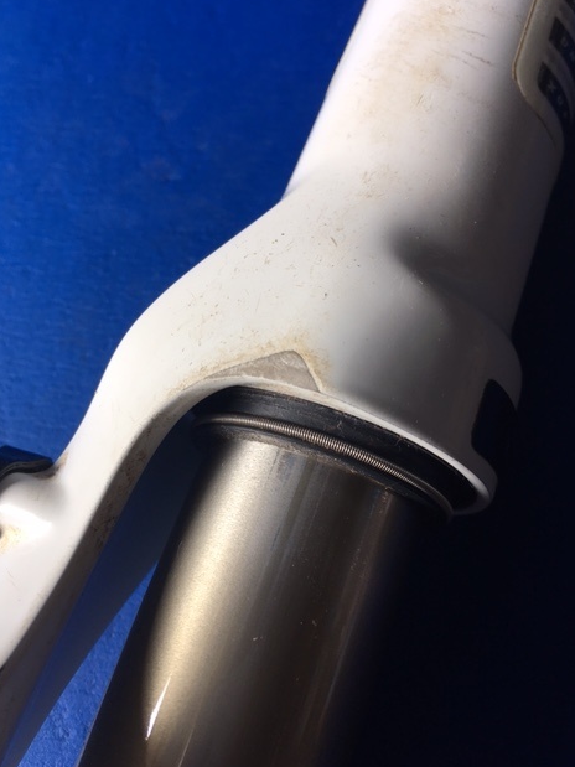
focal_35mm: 30
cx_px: 290
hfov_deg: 46.8
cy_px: 388
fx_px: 665
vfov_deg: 60.0
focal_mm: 4.15
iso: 25
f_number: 2.2
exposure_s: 1/102
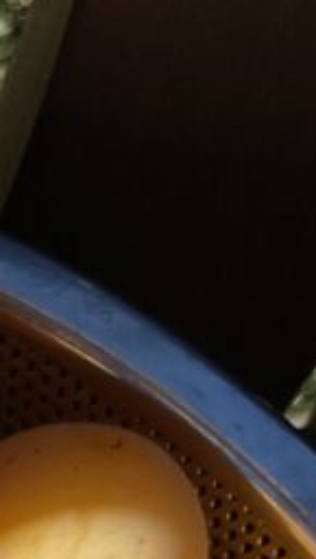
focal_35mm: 169
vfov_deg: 11.1
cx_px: -558
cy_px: 1240
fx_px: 2512
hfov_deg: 6.7
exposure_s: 1/5376
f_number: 1.6
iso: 32
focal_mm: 5.1
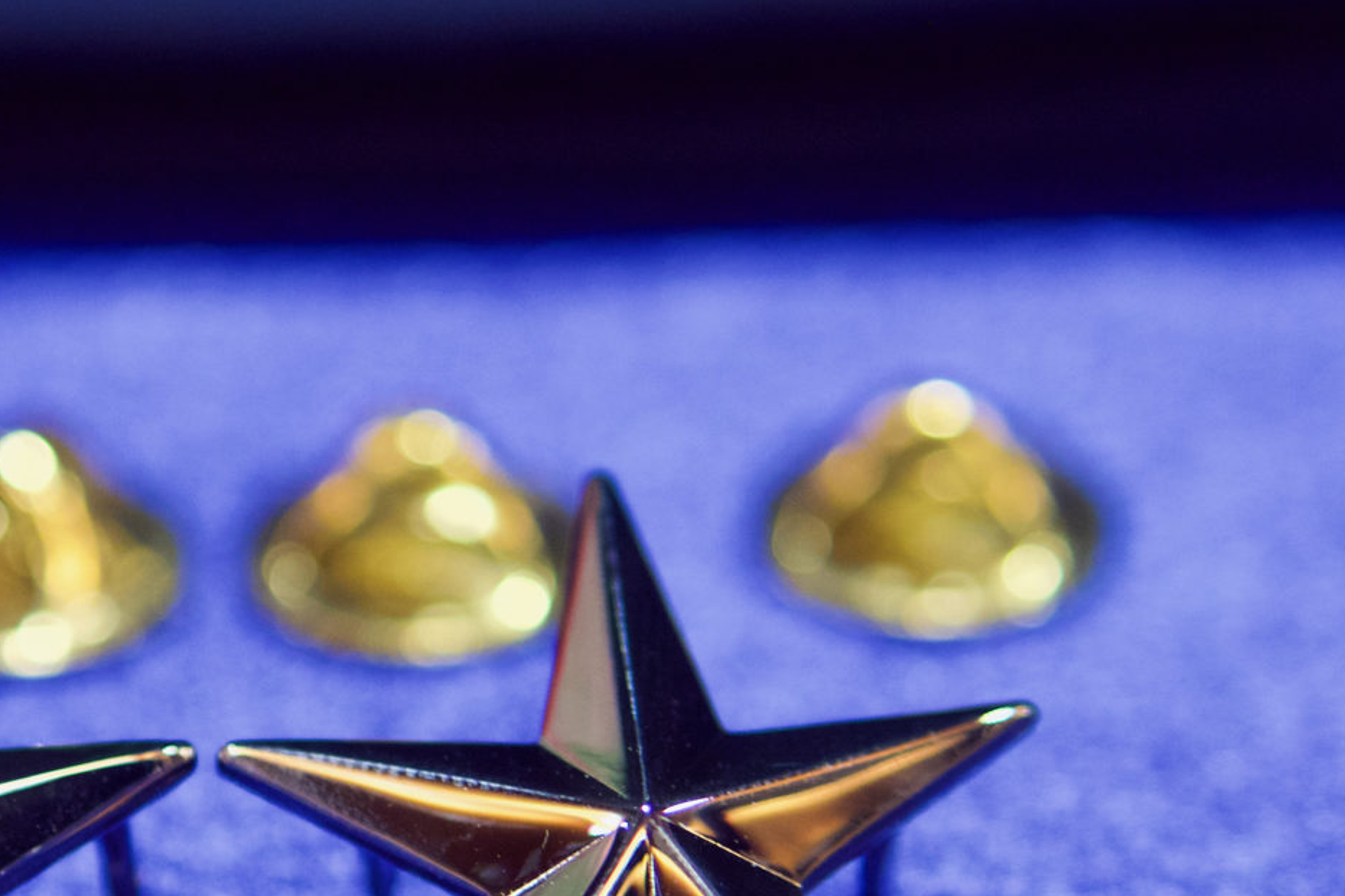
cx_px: 224
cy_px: 649
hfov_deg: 10.8
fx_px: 7060
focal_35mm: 189
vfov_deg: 7.3
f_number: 1.7
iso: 800
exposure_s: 1/50
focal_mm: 43
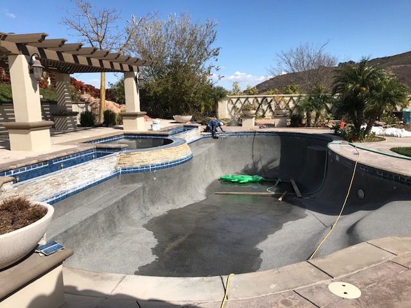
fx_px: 332
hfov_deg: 63.4
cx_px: 206
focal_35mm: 28
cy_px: 154
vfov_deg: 49.7
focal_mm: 3.99
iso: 20
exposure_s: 1/2817
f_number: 1.8
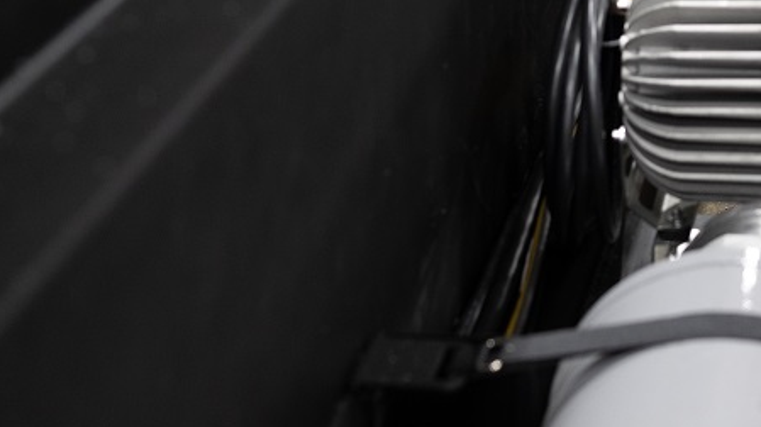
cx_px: 832
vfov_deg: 12.1
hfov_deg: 20.8
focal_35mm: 98
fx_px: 1976
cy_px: -56
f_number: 2.8
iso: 1000
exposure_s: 1/125
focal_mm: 35
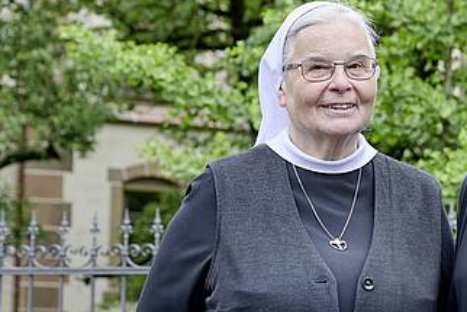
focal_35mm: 123
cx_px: 437
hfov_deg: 16.4
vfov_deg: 11.2
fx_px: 1596
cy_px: 193
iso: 100
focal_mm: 44
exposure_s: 1/100
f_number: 4
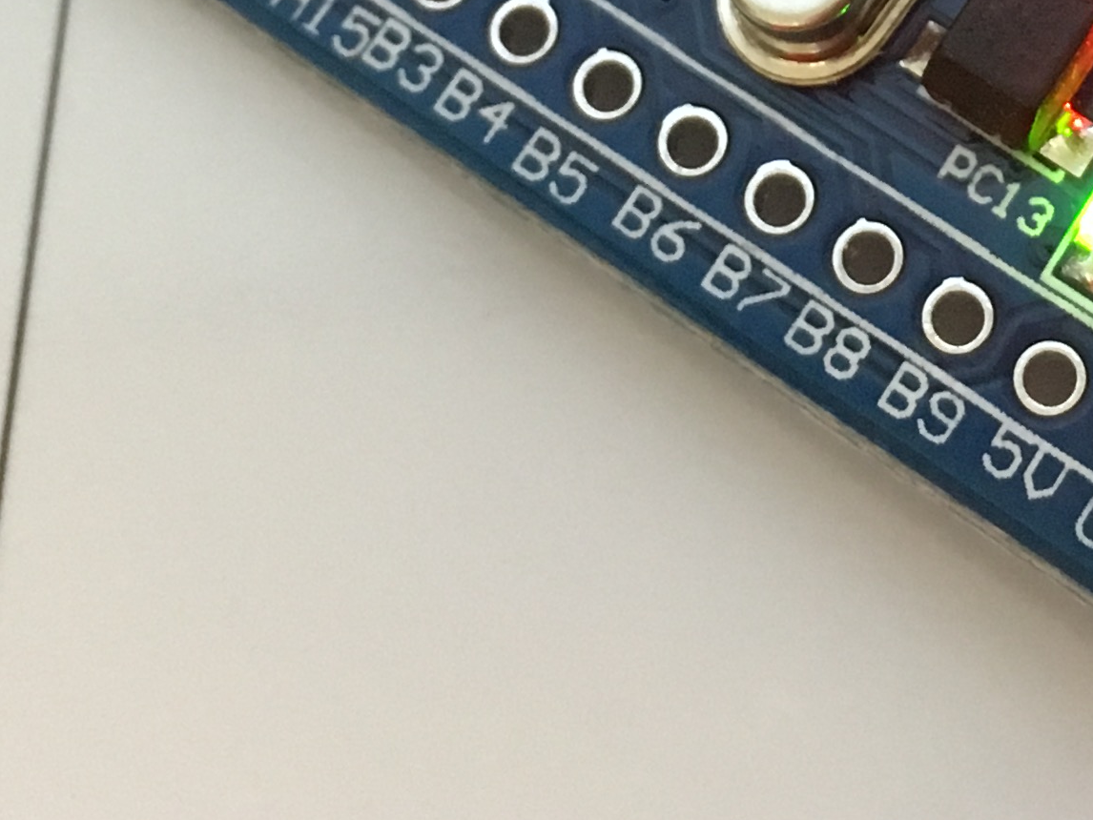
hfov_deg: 18.9
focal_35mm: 102
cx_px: 975
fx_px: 3221
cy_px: -474
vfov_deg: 13.5
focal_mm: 4.15
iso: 200
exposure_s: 1/15
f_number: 2.2
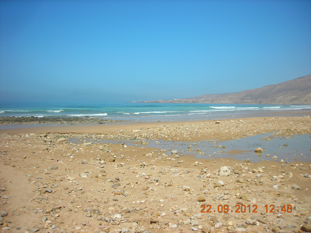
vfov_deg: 37.7
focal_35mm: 38
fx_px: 341
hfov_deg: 49.0
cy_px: 116
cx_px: 156
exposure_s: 1/232
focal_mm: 6.3
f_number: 6.4
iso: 50
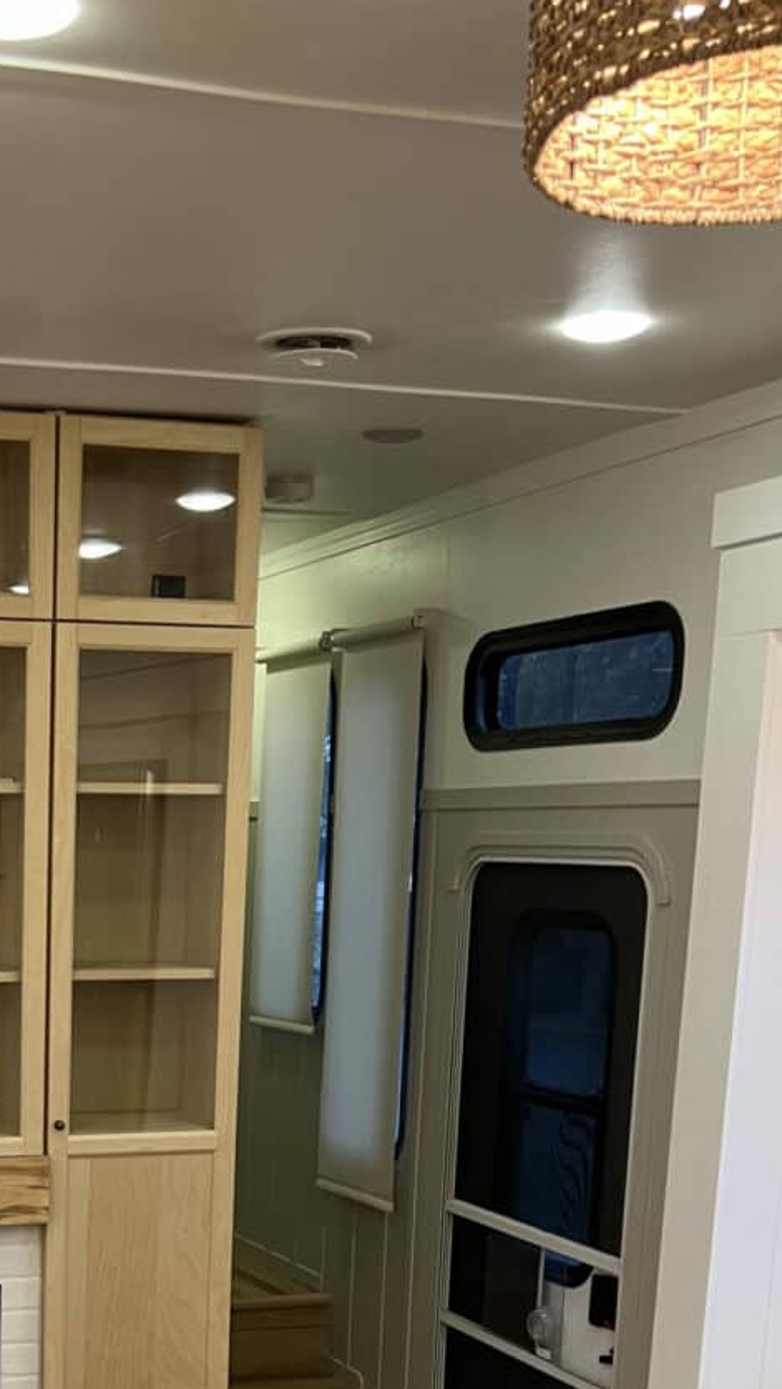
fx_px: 1916
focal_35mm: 52
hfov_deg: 22.0
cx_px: -51
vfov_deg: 37.6
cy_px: 1213
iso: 125
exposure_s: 1/79
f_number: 1.5
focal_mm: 5.7
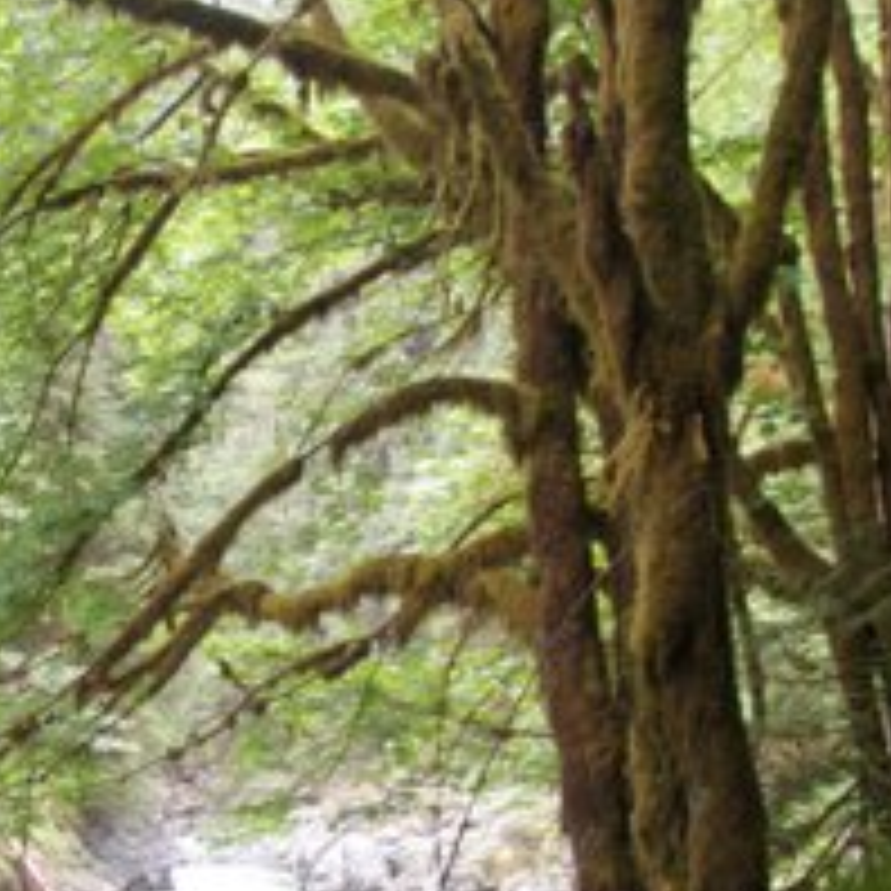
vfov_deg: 22.5
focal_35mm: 76
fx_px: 2213
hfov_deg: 22.6
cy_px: 675
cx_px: 274
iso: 125
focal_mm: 6.7
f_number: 3.5
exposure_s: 1/30
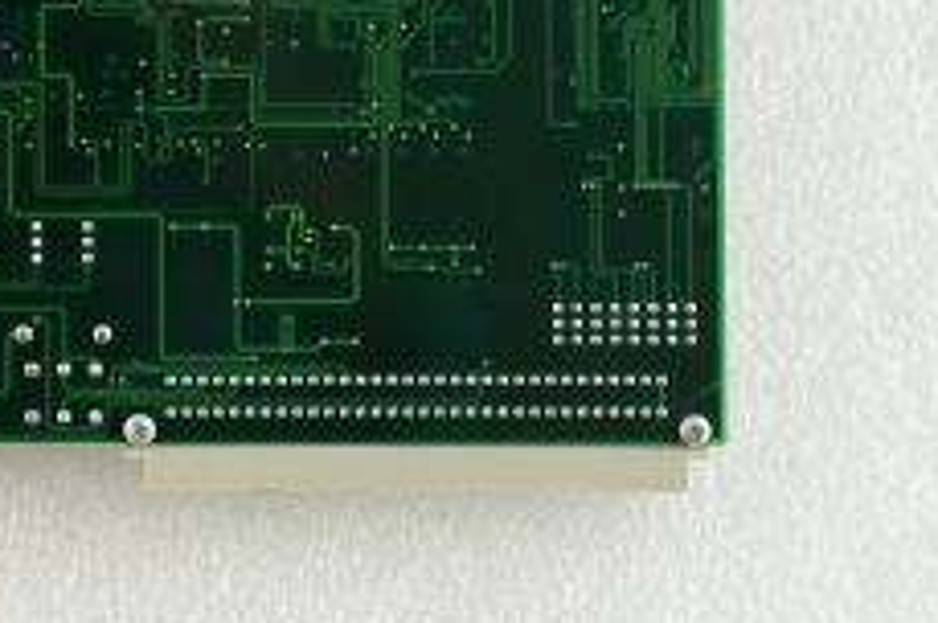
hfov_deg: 18.0
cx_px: -78
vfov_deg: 12.2
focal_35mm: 110
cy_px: -113
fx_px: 2862
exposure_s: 1/125
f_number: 10
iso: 1600
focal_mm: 42
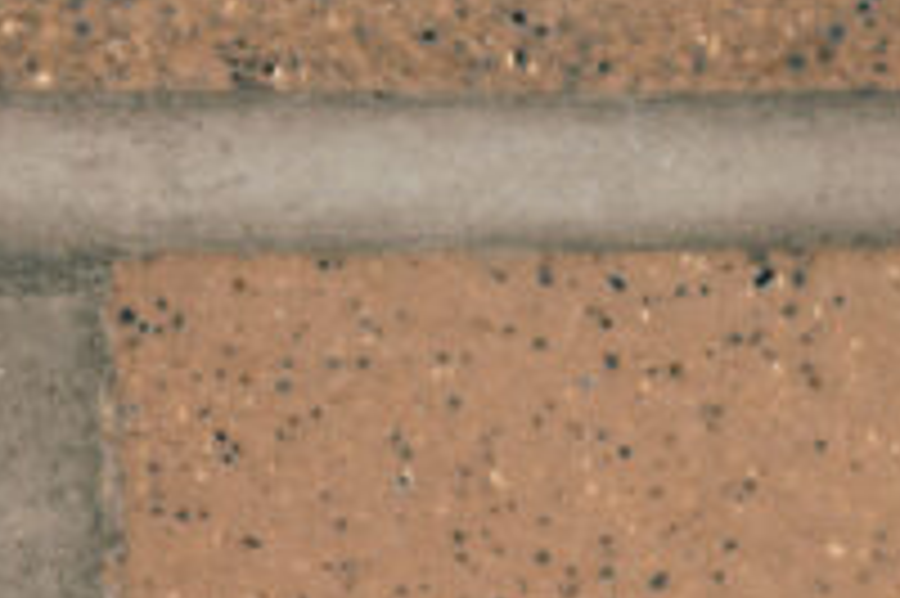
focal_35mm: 654
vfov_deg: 2.1
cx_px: 94
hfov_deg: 3.2
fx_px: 16336
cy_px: 1987
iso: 40
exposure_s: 1/125
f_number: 4.5
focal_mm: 85
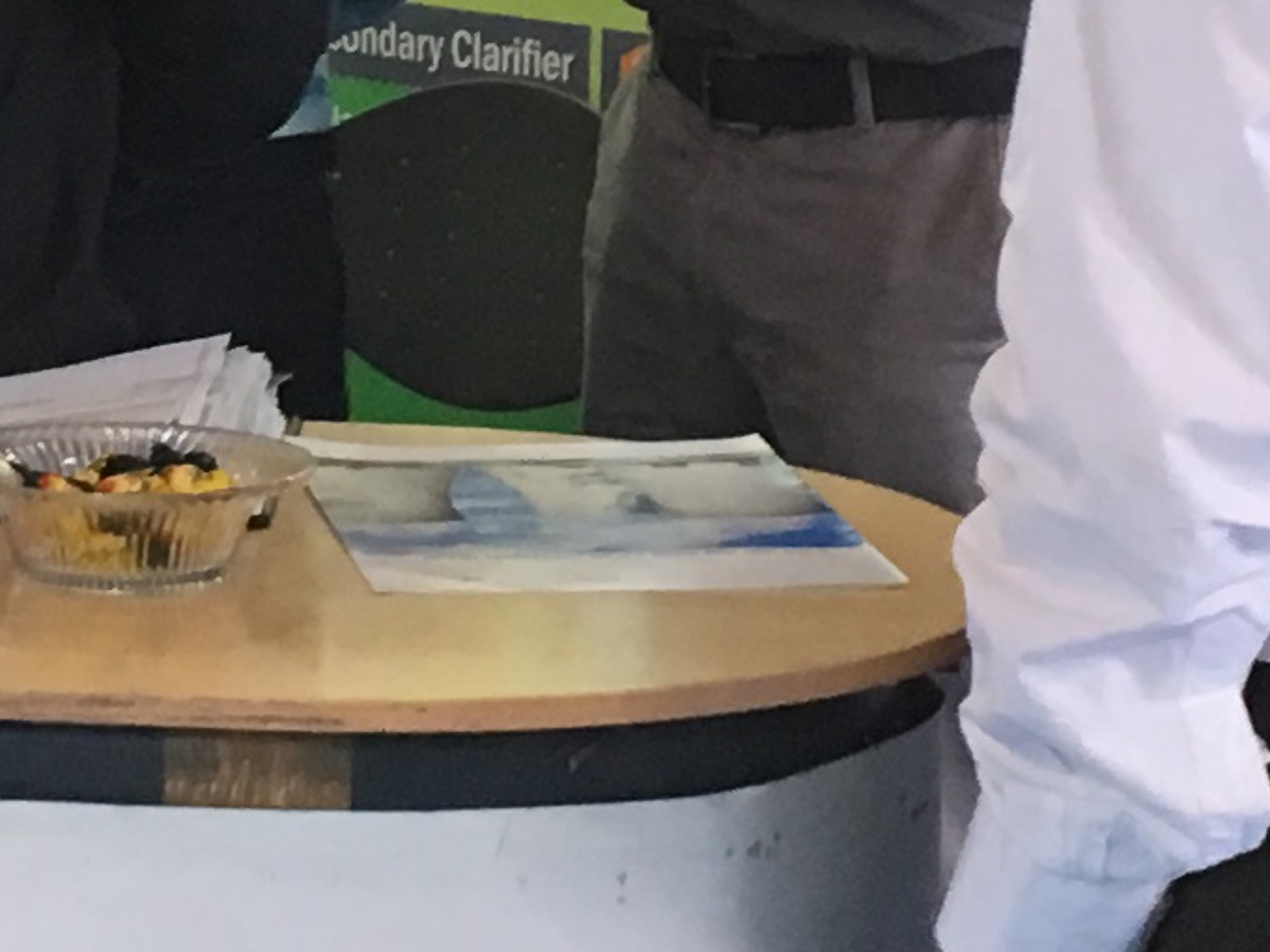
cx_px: 151
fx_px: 6310
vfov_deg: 8.6
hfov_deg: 11.4
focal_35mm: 172
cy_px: -138
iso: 125
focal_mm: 4.15
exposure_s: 1/33
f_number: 2.2
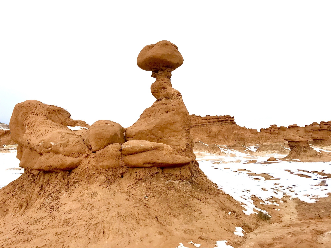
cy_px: 124
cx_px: 166
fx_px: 268
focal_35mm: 28
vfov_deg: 49.7
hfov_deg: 63.4
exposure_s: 1/2994
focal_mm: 3.99
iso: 20
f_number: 1.8
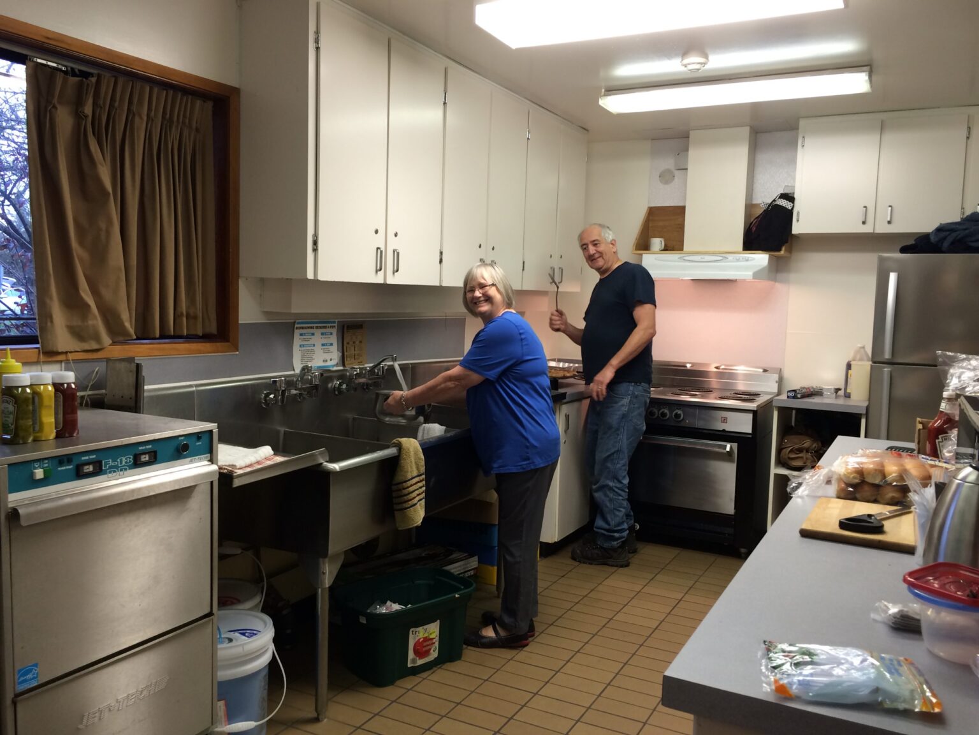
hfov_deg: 61.7
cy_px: 368
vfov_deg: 48.2
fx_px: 820
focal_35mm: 29
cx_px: 490
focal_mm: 4.15
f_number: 2.2
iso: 50
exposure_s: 1/30
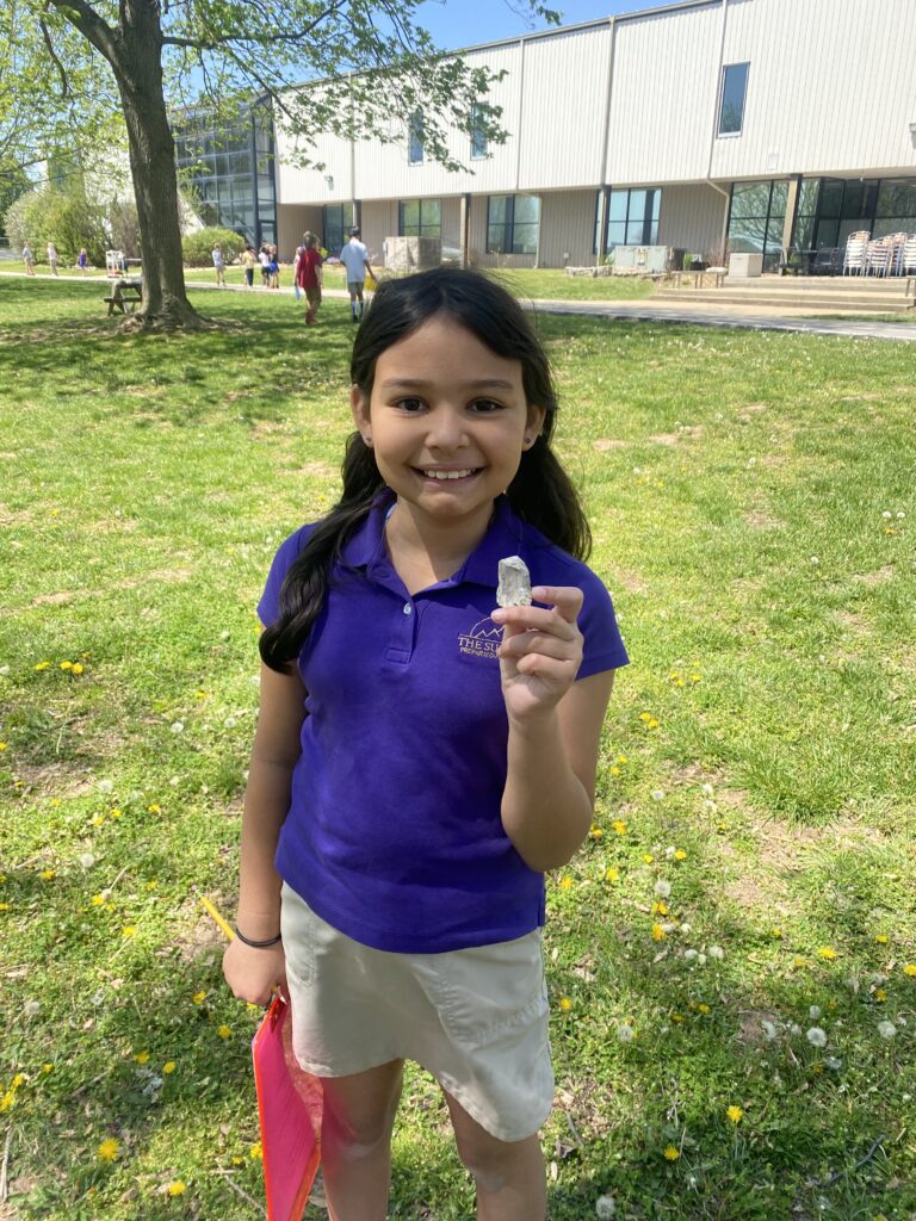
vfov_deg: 67.3
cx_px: 458
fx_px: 917
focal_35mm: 26
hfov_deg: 53.1
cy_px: 610
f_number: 1.8
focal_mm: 4.25
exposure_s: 1/990
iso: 32
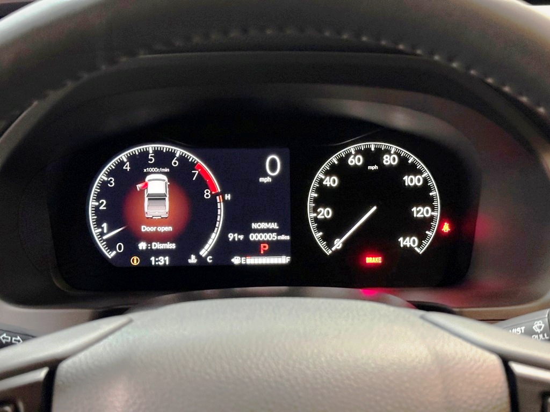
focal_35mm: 48
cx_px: 275
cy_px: 206
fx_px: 763
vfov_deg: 30.3
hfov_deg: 39.7
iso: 640
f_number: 1.78
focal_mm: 6.86
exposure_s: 1/26
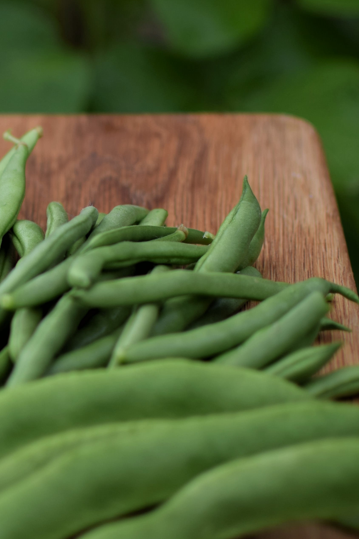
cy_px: 176
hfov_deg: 10.9
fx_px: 1858
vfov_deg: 16.5
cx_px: -47
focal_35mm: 124
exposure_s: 1/2500
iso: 100
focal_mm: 35
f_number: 1.8
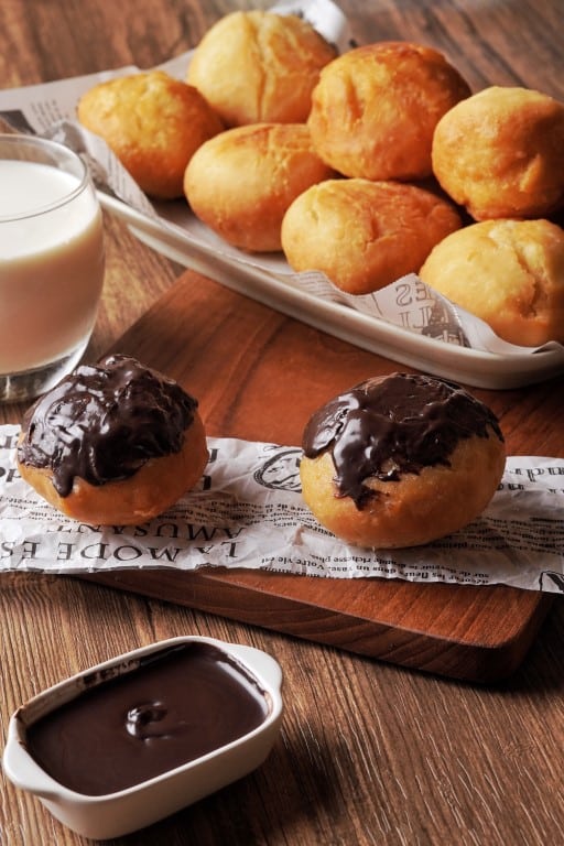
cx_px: 282
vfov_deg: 27.0
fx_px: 1762
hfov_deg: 18.2
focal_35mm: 75
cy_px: 423
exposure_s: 1/25
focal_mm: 50
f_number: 8
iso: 400
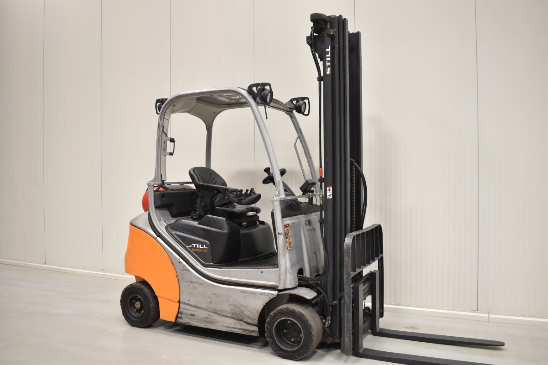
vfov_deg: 43.6
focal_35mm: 30
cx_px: 274
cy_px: 182
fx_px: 457
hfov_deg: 61.9
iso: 1000
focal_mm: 20
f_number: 4.5
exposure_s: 1/40
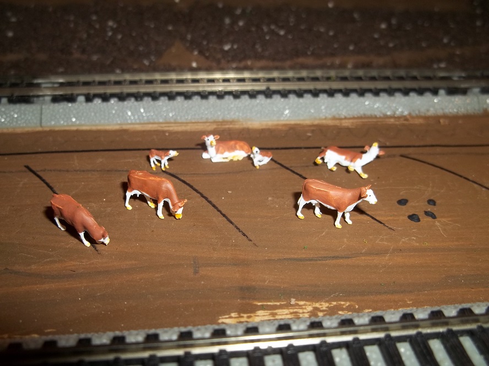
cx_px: 244
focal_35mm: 33
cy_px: 183
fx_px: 466
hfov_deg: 55.4
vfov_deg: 42.9
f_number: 3.3
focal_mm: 5.9
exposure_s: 1/30
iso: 64
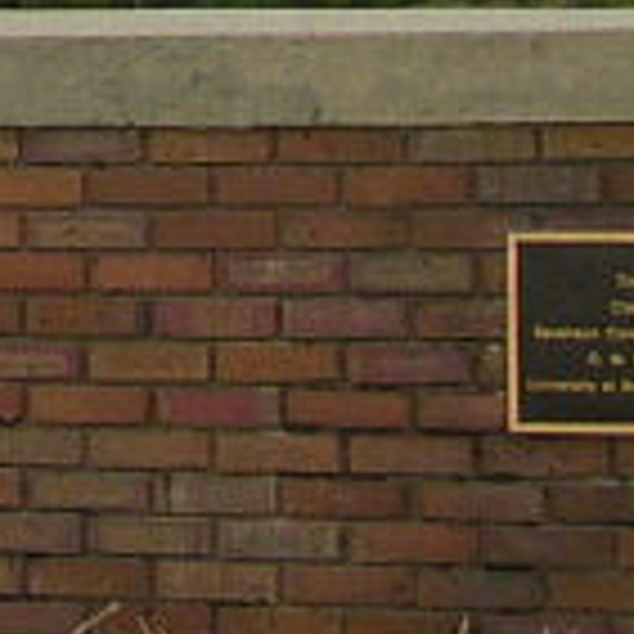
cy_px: -400
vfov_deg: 7.2
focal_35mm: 238
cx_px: -944
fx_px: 4932
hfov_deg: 6.9
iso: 100
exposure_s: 1/356
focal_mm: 5.6
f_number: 2.7
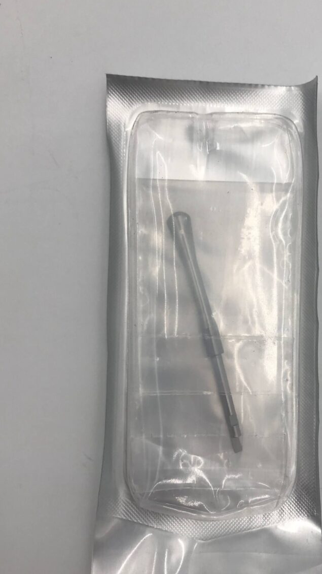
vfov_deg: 55.1
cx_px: 229
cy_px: 328
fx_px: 547
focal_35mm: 36
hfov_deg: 32.4
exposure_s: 1/257
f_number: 1.8
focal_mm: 3.99
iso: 20
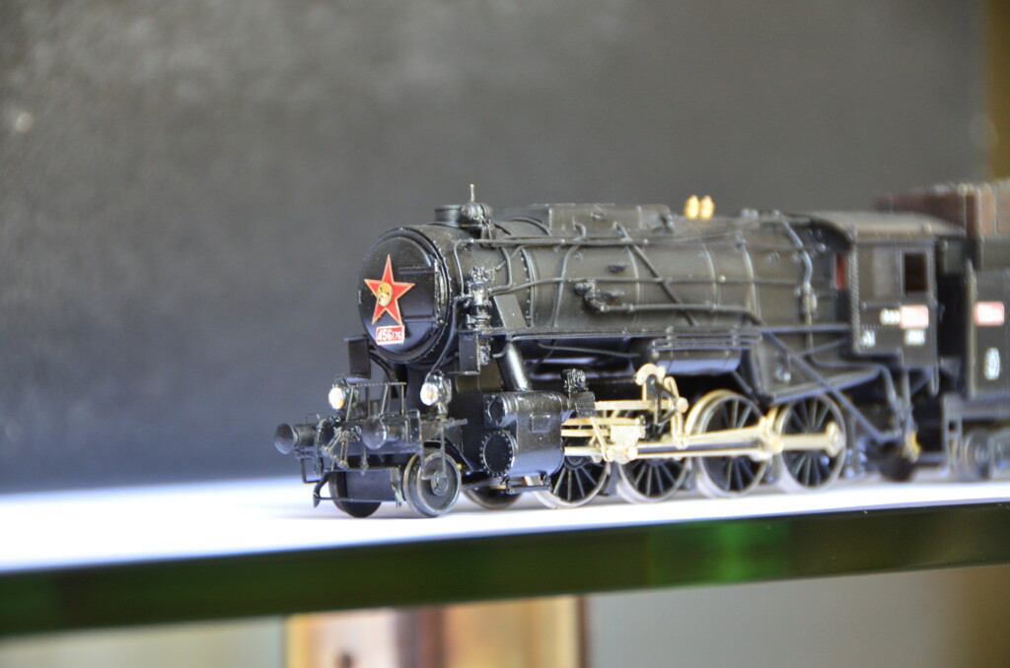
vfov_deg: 7.0
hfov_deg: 10.6
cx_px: 505
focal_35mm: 195
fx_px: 5459
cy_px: 334
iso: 800
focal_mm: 130
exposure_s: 1/13
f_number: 6.3
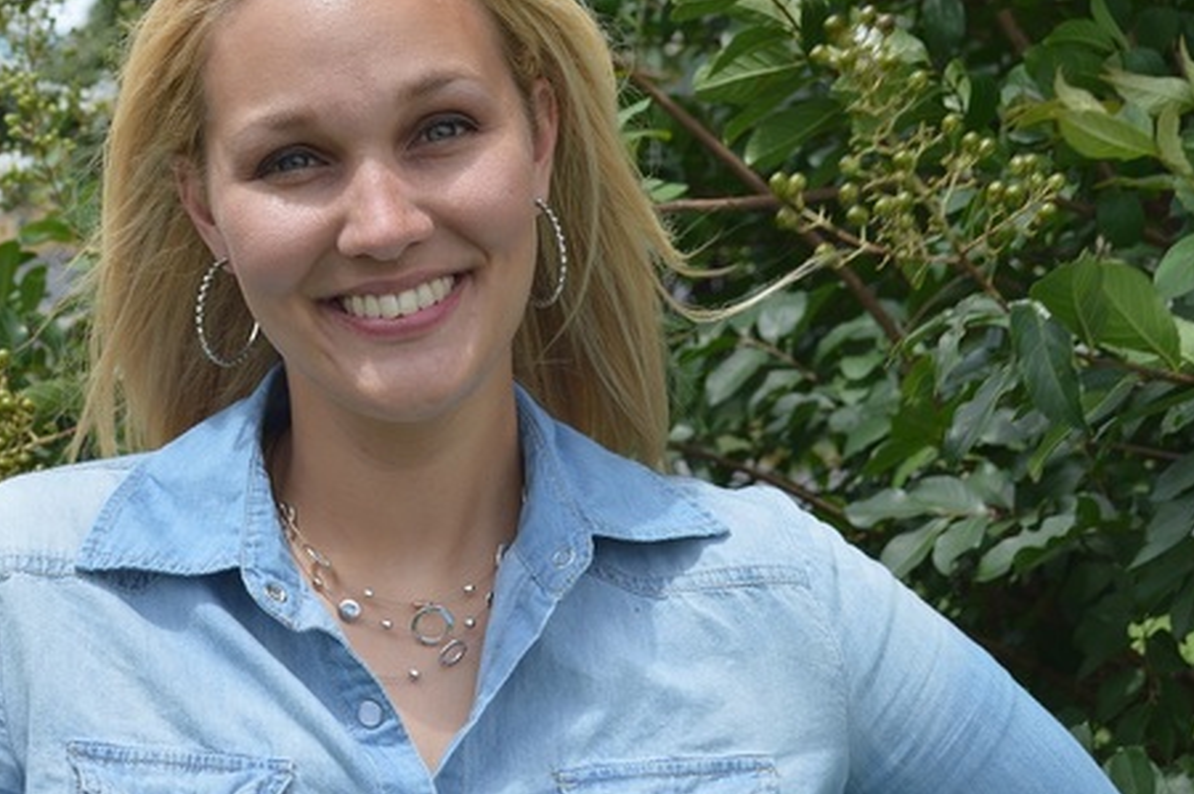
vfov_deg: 16.1
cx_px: 411
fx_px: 2783
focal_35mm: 84
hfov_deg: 24.1
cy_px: 185
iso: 100
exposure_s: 1/160
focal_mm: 36
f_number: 6.3
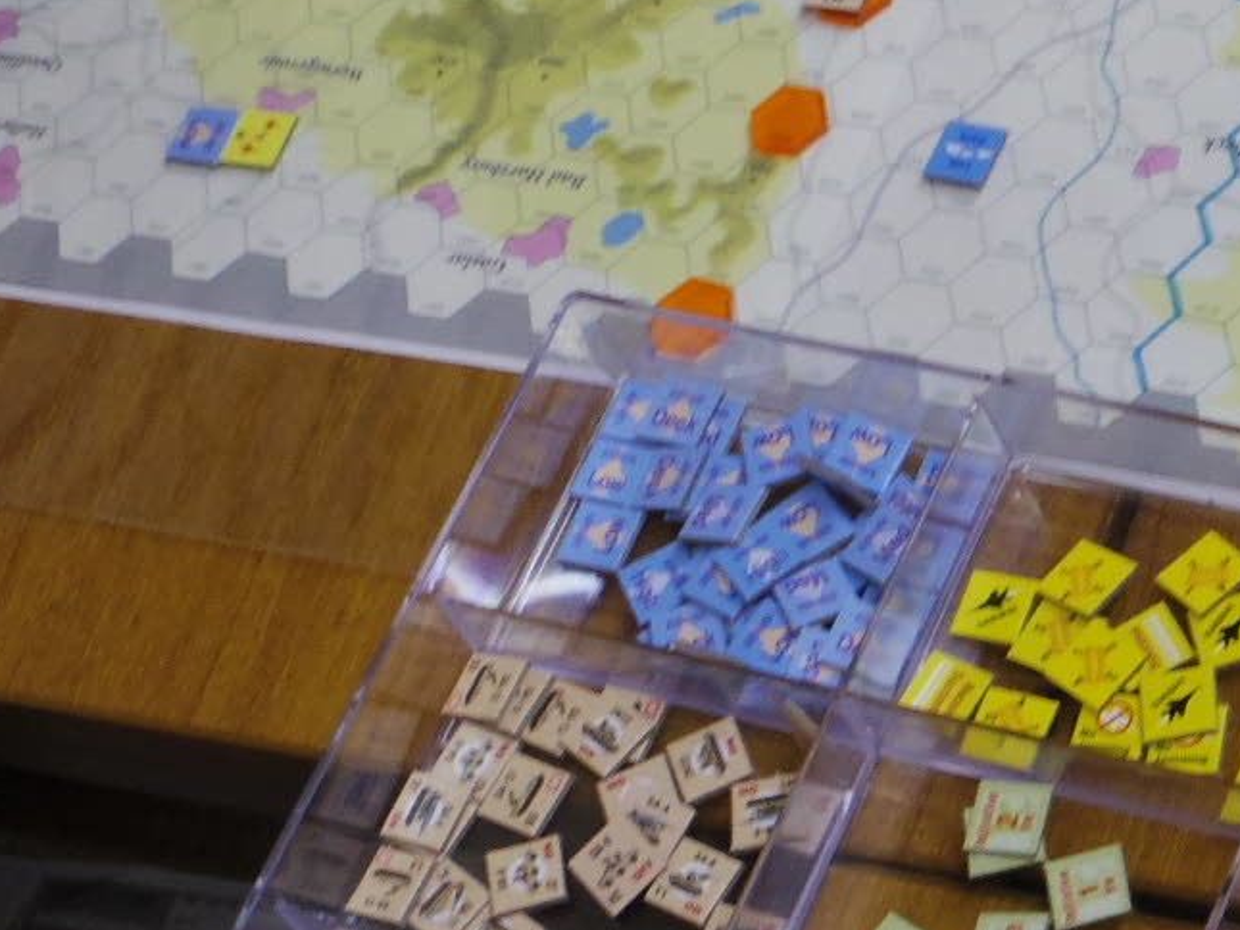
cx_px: 1375
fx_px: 4264
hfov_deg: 16.1
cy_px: 425
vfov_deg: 12.5
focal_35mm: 119
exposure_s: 1/13
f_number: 7.1
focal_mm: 8.8
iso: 400
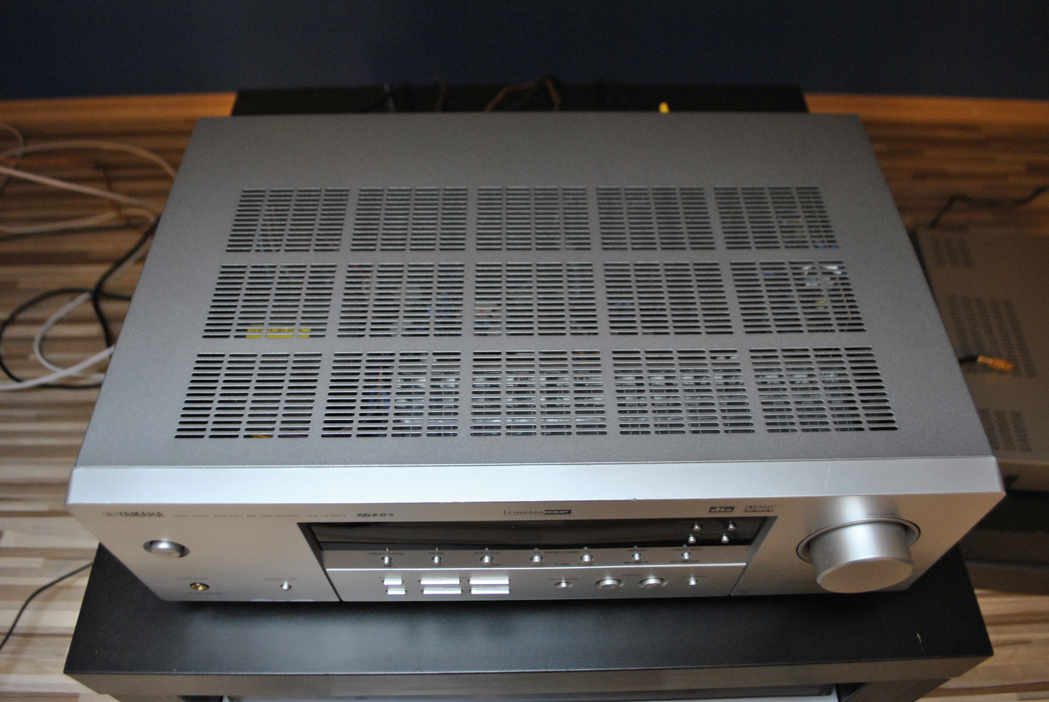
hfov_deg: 67.3
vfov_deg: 48.0
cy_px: 351
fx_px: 788
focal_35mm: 27
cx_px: 524
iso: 800
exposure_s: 1/15
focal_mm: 18
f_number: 3.5
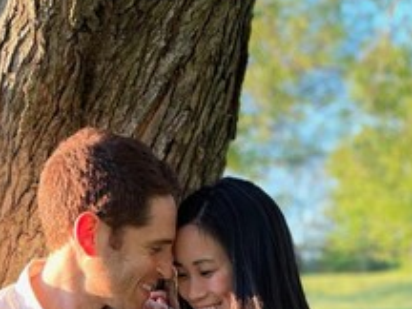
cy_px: 368
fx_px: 916
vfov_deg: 18.2
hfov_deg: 25.1
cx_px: 111
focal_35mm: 77
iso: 32
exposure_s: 1/121
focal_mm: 5.1
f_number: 1.6
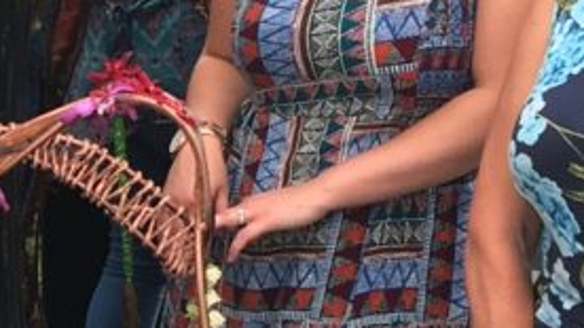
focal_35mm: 172
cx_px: -493
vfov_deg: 7.0
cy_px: 462
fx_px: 2662
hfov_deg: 11.5
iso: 32
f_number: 2.2
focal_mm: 4.15
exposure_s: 1/100
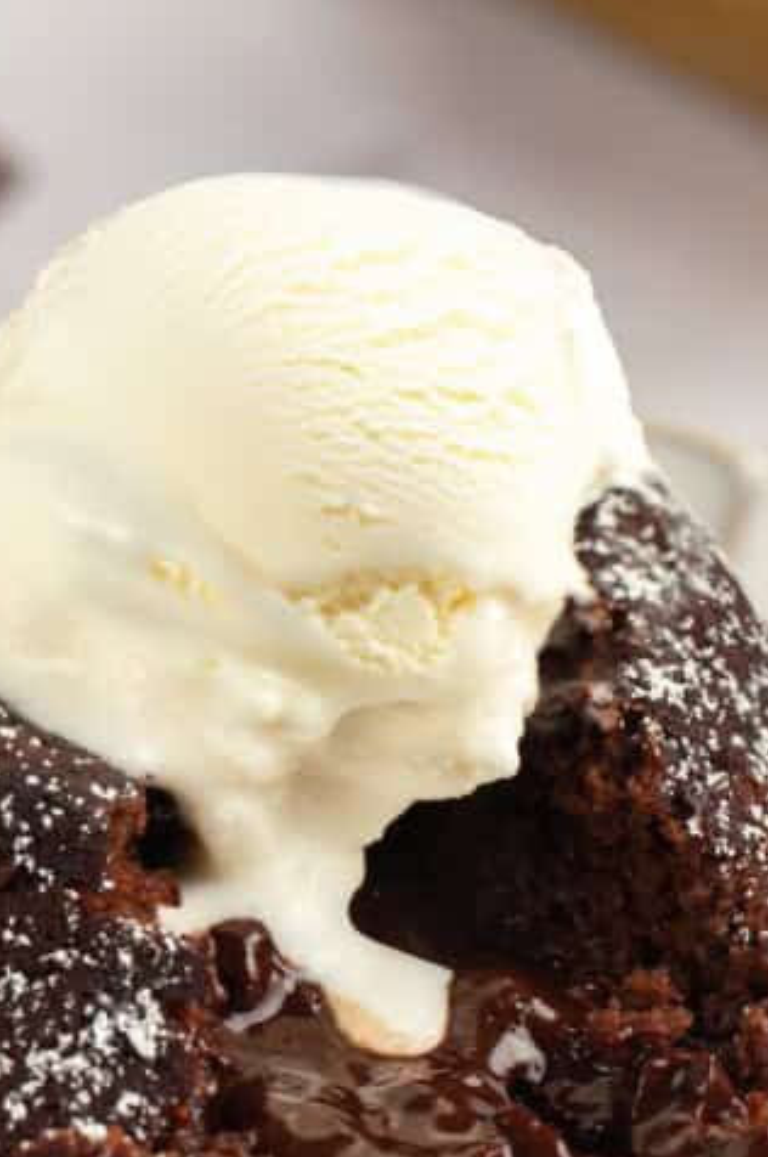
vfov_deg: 8.1
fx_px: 8183
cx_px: 243
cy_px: 857
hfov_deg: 5.4
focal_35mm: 255
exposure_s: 1/160
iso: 100
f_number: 14
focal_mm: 105
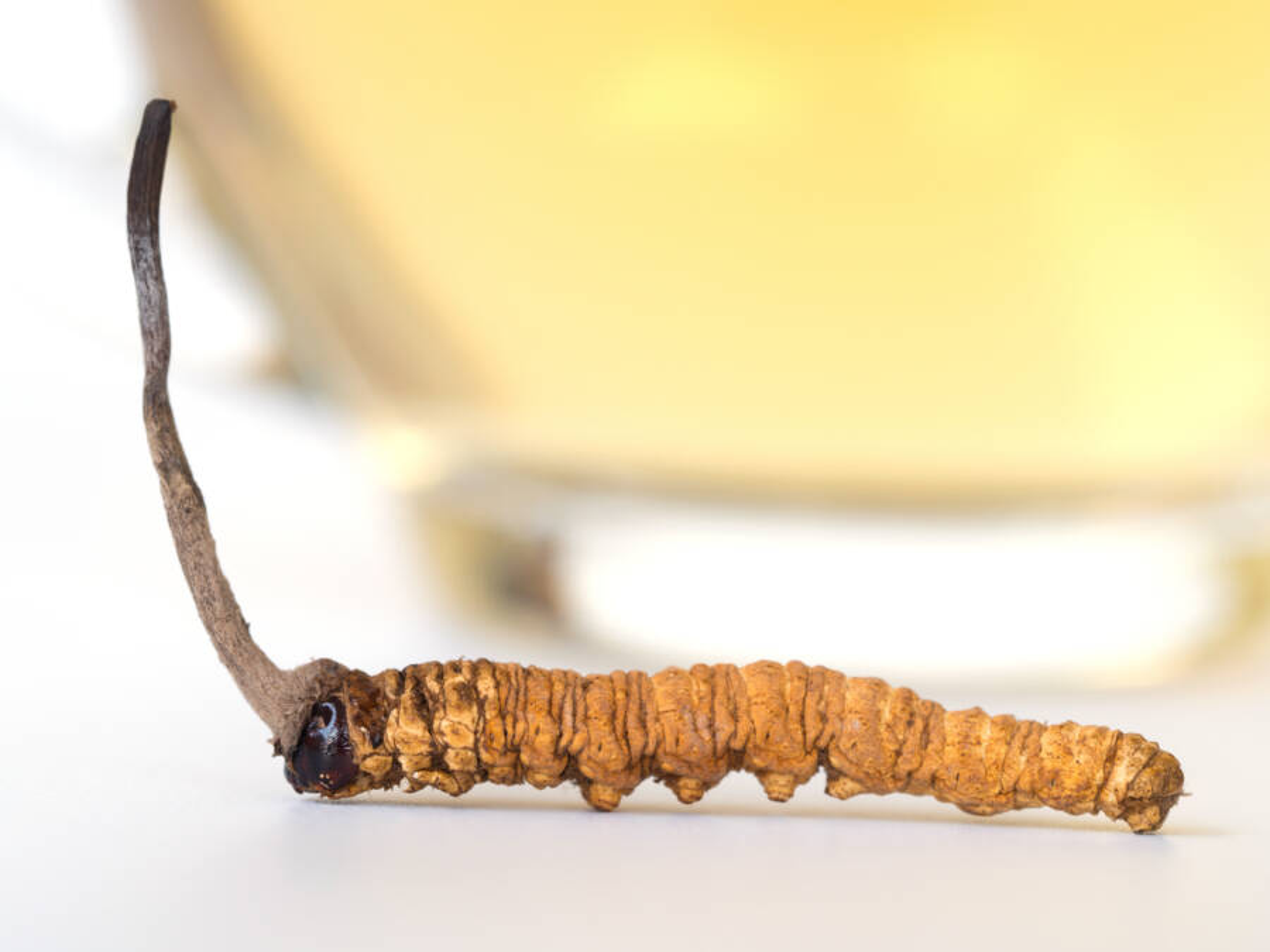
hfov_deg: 16.4
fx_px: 4403
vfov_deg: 12.3
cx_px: 635
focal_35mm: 120
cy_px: 476
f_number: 5
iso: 100
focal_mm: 60
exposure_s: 1/20
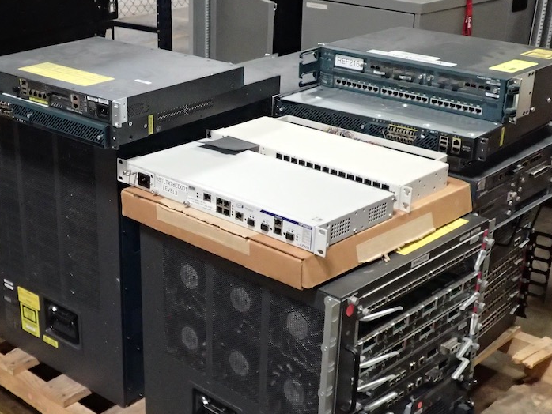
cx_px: 140
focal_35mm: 55
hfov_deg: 34.2
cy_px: 256
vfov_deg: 26.5
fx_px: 877
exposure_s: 1/30
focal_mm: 5.5
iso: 800
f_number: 2.3
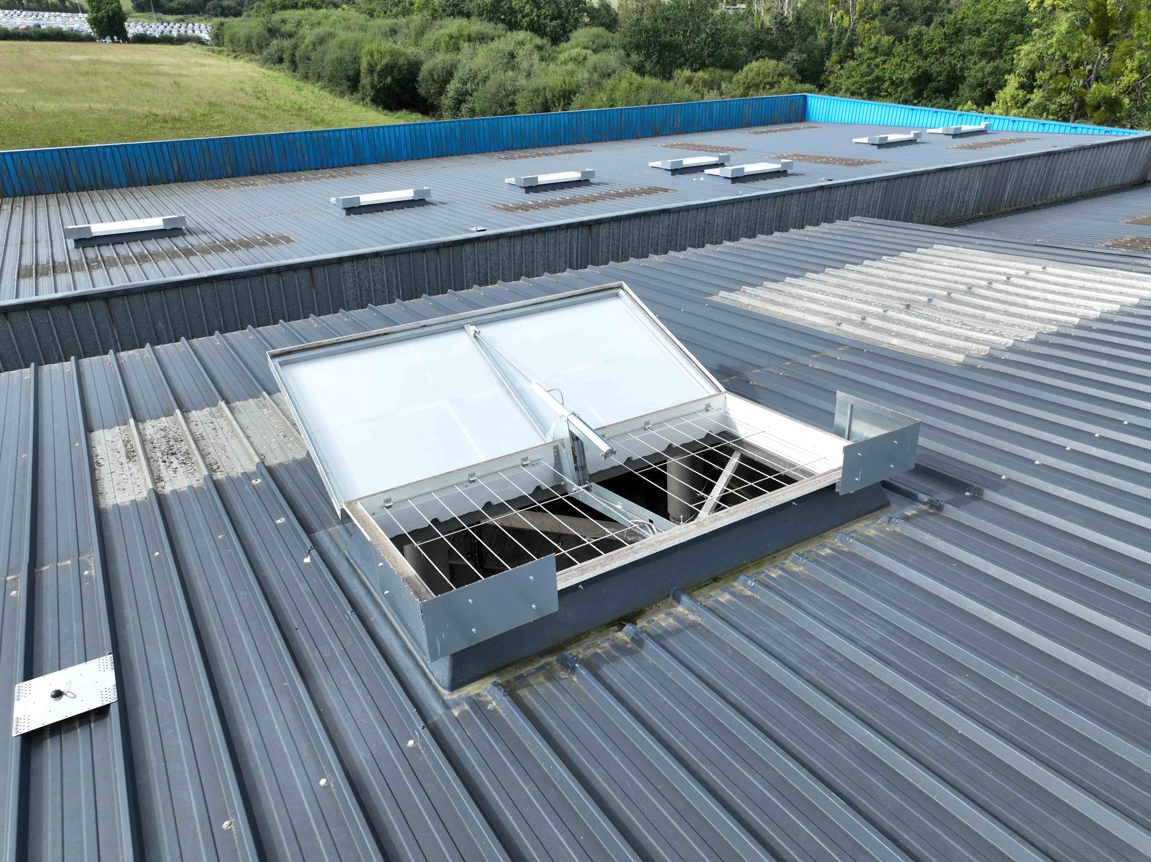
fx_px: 798
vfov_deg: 56.8
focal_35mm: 24
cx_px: 576
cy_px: 431
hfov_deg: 71.6
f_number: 2.8
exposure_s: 1/1000
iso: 110
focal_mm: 12.29
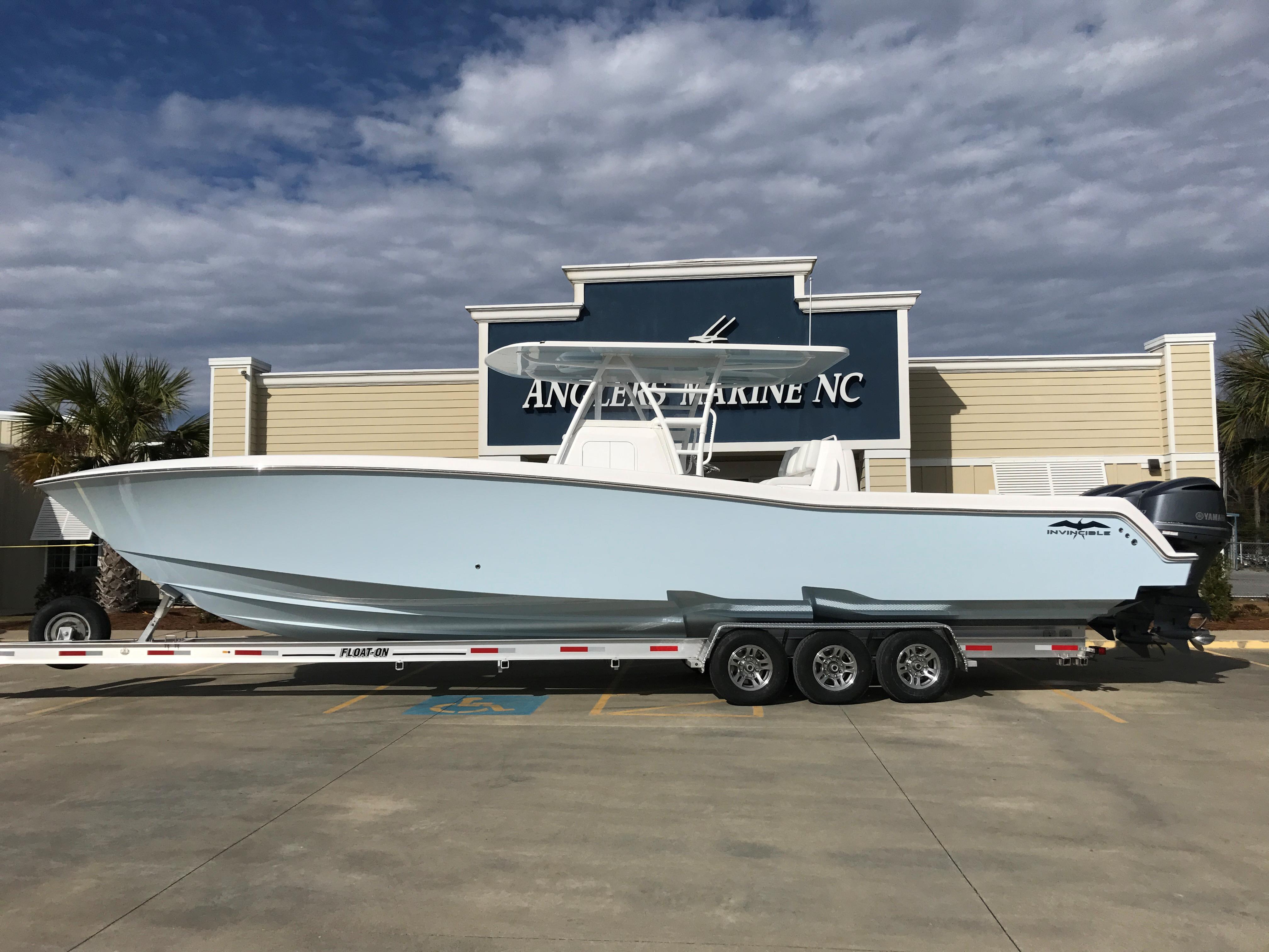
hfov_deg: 63.4
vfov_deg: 49.7
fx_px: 1026
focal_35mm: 28
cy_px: 476
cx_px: 634
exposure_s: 1/8772
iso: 20
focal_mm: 3.99
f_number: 1.8
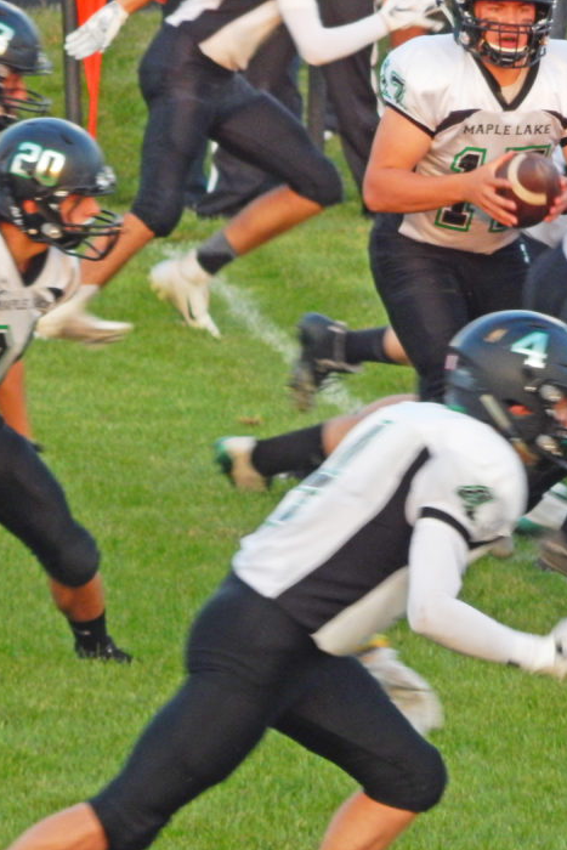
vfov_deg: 2.0
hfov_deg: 1.3
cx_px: 318
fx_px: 24249
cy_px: 443
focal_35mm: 1027
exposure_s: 1/125
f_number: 5.8
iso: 320
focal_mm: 120
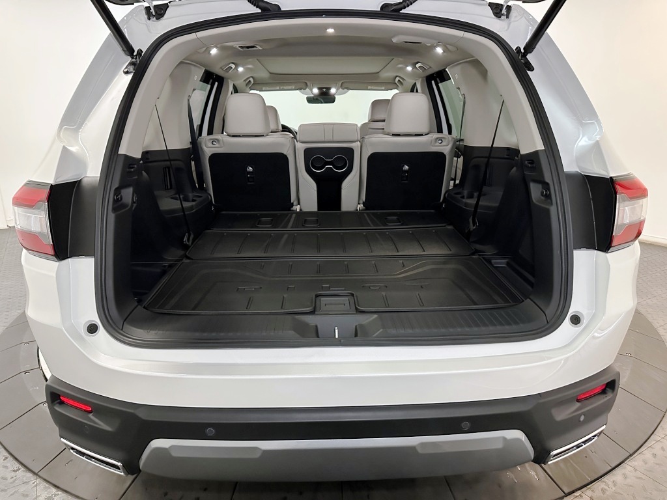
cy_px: 250
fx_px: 462
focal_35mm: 24
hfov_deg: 71.6
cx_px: 334
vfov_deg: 56.8
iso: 800
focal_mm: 6.86
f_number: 1.78
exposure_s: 1/60
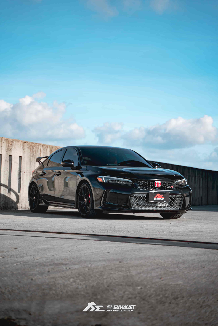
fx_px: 608
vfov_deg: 30.1
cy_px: 163
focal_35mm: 67
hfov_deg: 20.3
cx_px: 109
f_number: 2.8
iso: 80
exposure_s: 1/500
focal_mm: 67
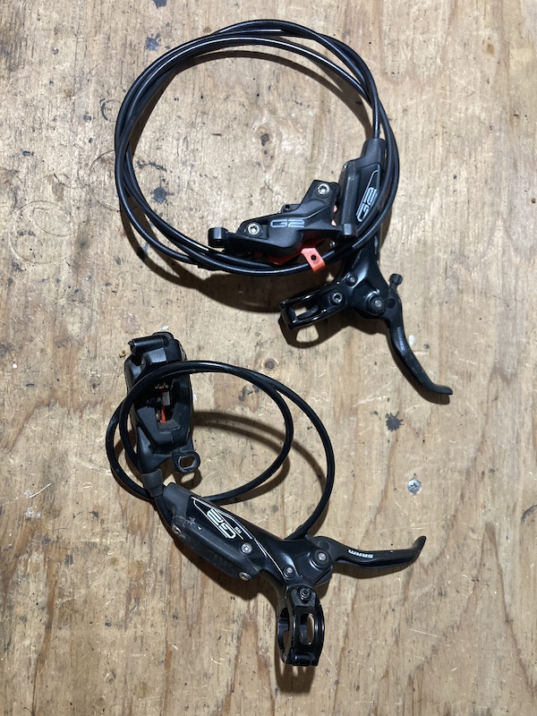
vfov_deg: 63.4
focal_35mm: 28
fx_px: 579
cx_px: 268
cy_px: 358
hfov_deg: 49.7
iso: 200
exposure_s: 1/60
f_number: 1.8
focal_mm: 3.99
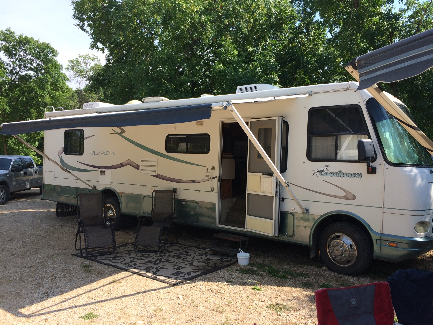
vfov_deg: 48.2
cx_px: 216
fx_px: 363
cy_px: 162
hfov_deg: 61.7
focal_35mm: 29
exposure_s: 1/1080
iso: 32
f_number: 2.2
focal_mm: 4.15
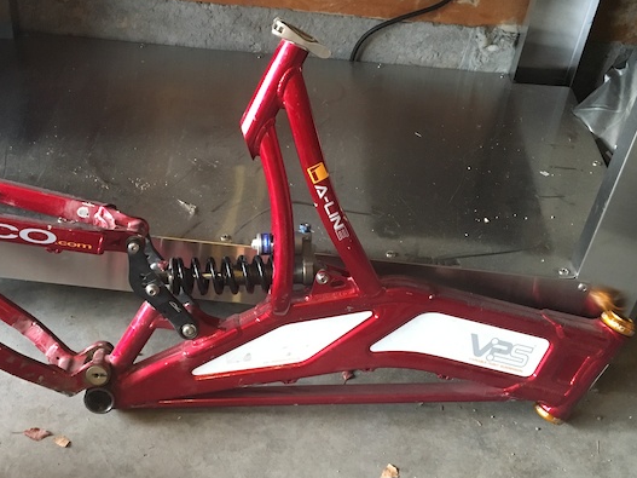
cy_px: 298
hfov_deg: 42.6
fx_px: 809
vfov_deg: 32.7
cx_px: 232
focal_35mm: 44
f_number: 2.2
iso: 200
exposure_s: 1/30
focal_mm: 4.15
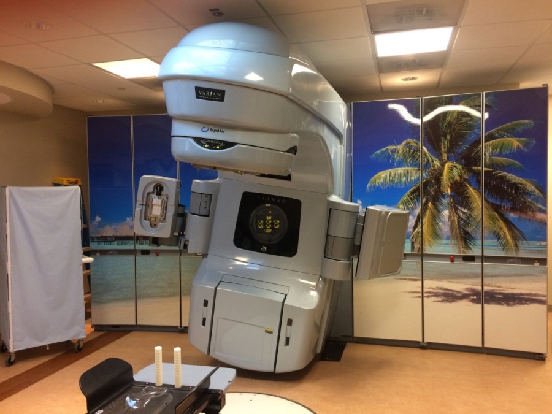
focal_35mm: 29
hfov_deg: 61.7
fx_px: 462
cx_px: 276
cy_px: 207
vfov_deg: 48.2
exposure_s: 1/30
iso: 200
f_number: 2.2
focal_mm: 4.15
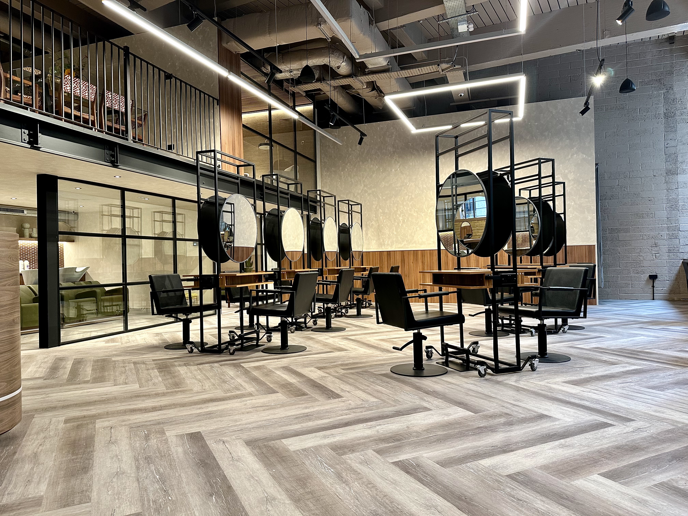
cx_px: 344
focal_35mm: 24
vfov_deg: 56.8
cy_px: 258
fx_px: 477
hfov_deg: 71.6
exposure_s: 1/50
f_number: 1.78
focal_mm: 6.86
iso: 160
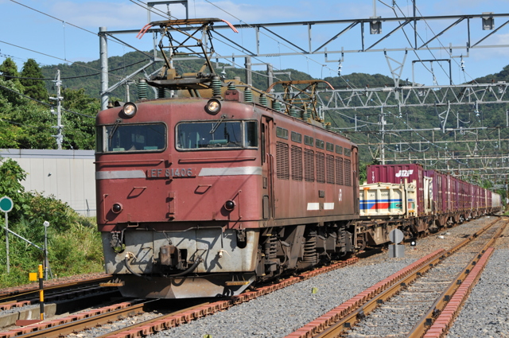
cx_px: 254
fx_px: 1483
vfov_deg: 13.0
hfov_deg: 19.5
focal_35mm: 105
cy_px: 169
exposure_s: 1/800
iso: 200
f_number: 6.3
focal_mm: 70
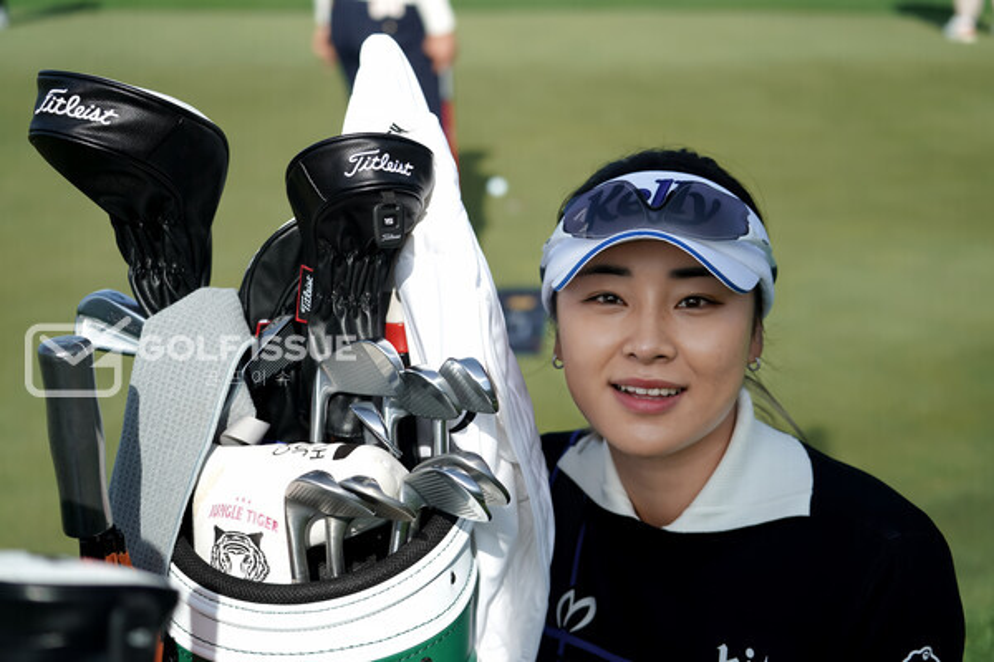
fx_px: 1933
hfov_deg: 28.8
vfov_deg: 19.5
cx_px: 497
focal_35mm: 70
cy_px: 331
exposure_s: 1/640
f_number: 4.5
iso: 100
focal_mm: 70
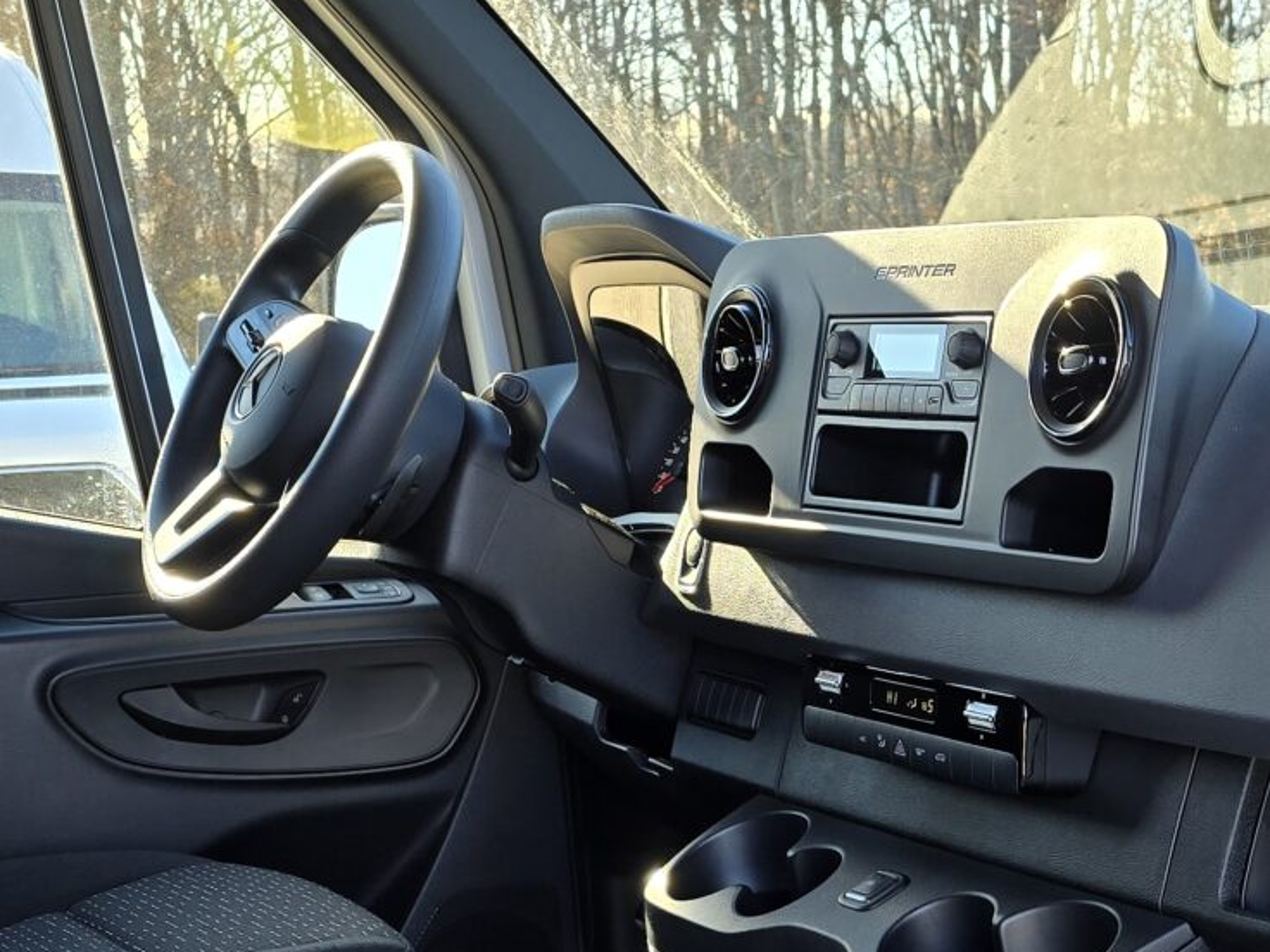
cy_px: 986
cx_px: 1229
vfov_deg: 22.0
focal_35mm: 64
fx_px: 2348
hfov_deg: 28.6
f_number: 1.7
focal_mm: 6.3
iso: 32
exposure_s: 1/180
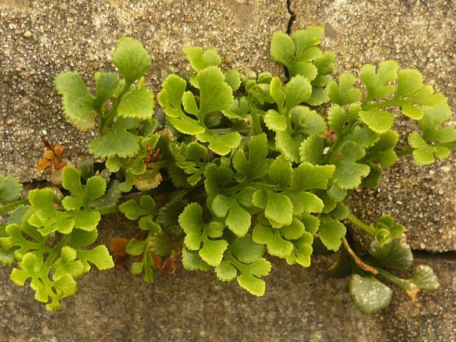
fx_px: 461
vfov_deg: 40.7
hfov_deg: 52.6
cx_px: 228
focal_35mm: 35
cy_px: 171
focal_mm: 5.8
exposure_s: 1/200
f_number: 2.8
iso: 100
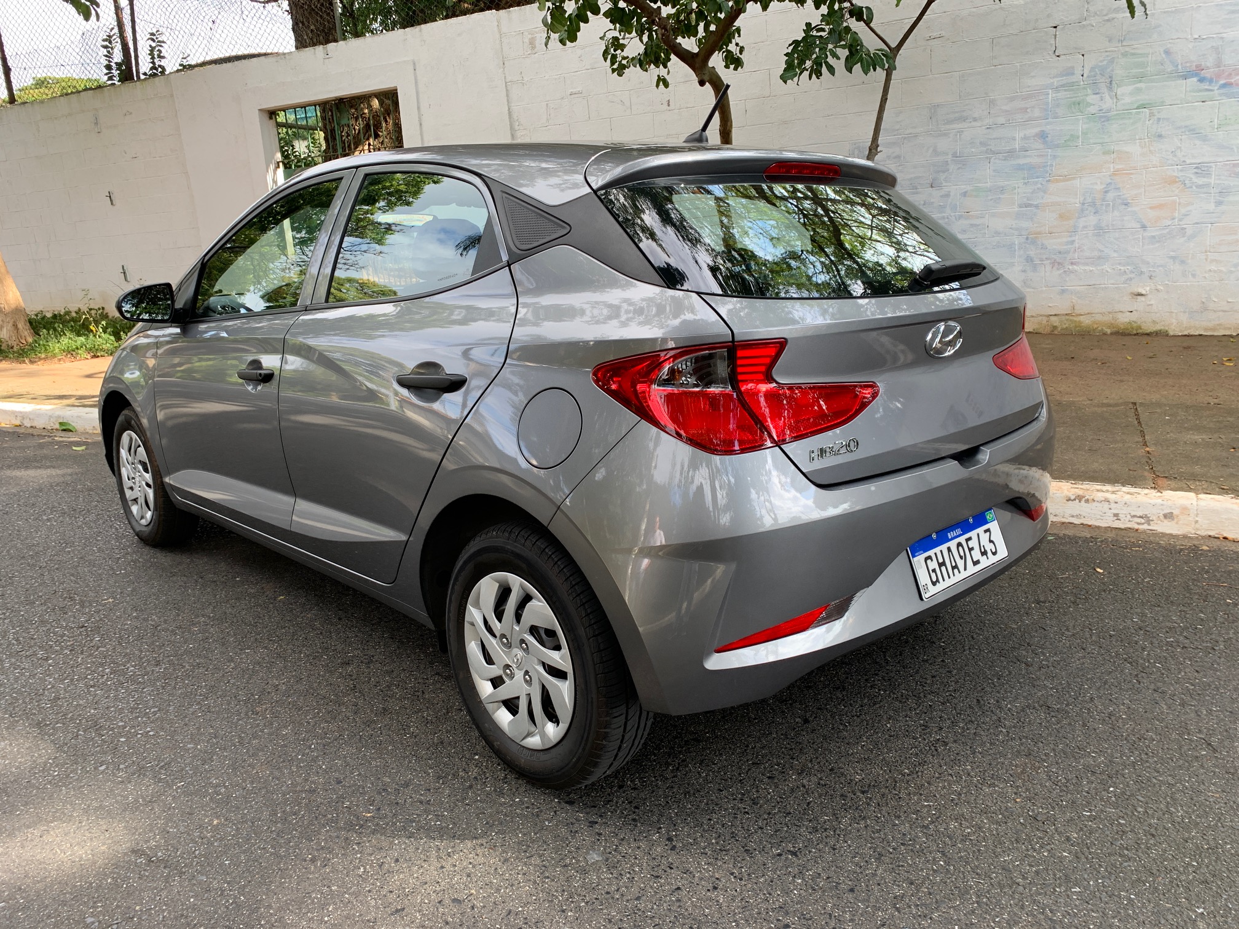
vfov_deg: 53.1
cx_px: 620
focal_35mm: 26
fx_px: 931
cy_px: 464
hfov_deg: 67.3
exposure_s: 1/179
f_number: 1.8
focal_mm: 4.25
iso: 25
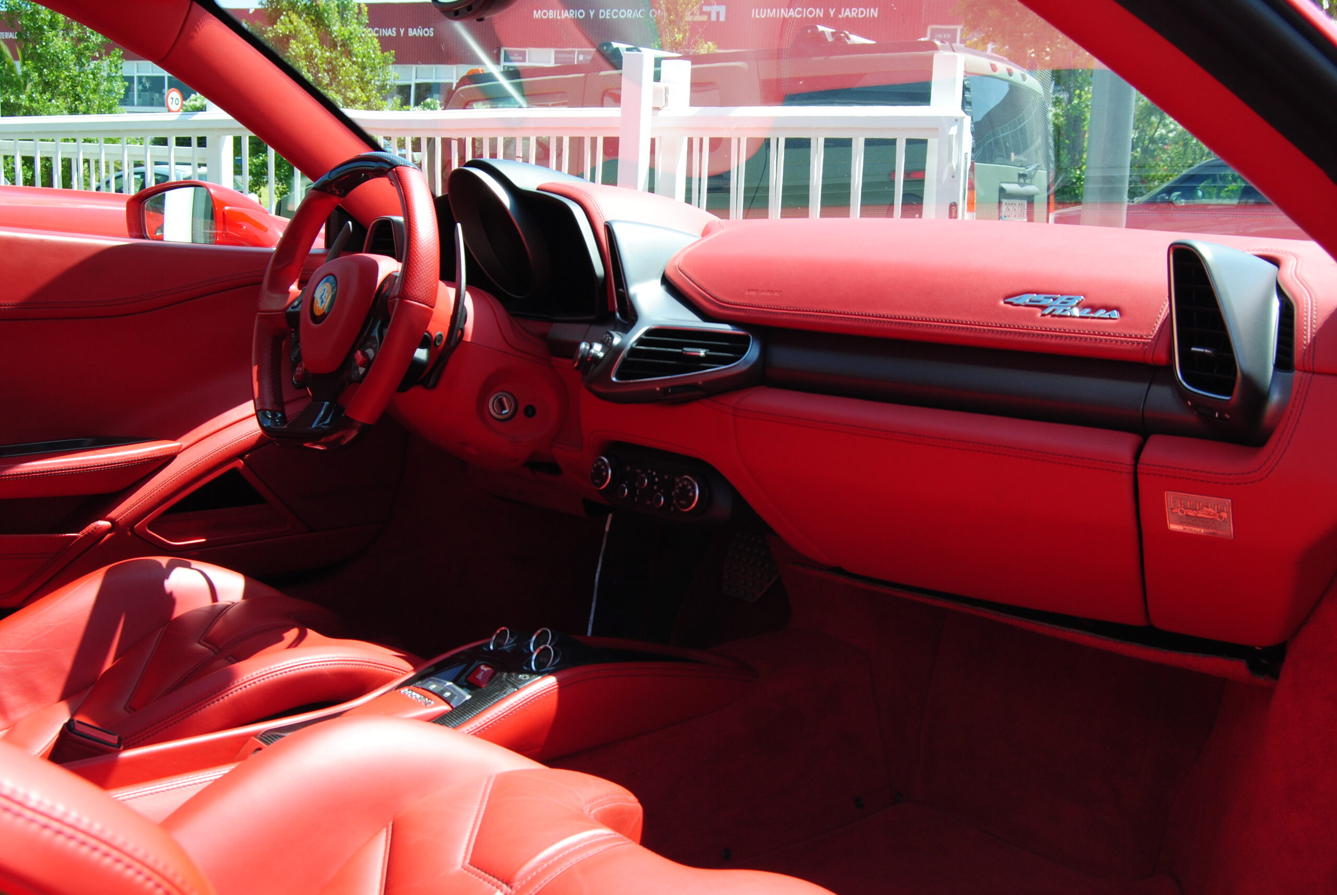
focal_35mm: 36
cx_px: 668
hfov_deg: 53.1
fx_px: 1339
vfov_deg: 37.0
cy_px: 448
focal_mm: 24
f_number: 9
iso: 200
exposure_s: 1/125
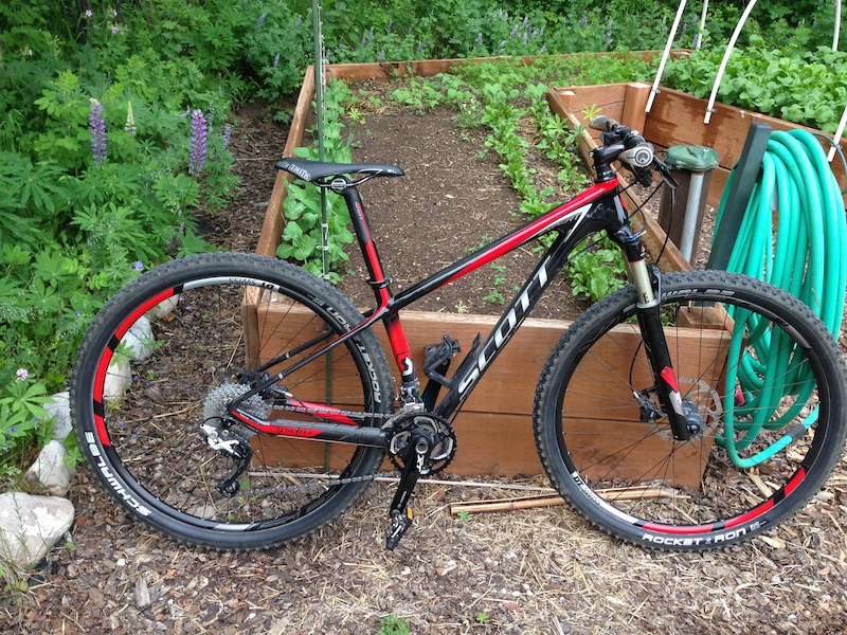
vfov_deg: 42.9
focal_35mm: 33
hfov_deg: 55.4
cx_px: 424
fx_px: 807
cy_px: 318
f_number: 2.4
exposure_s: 1/120
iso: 100
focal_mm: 4.13
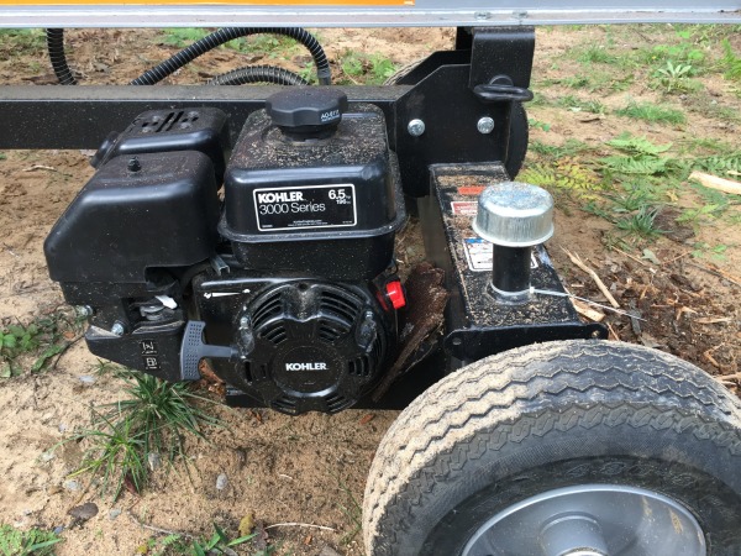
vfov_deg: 48.2
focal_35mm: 29
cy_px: 278
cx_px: 370
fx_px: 621
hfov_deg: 61.7
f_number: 2.2
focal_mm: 4.15
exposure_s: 1/60
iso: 40
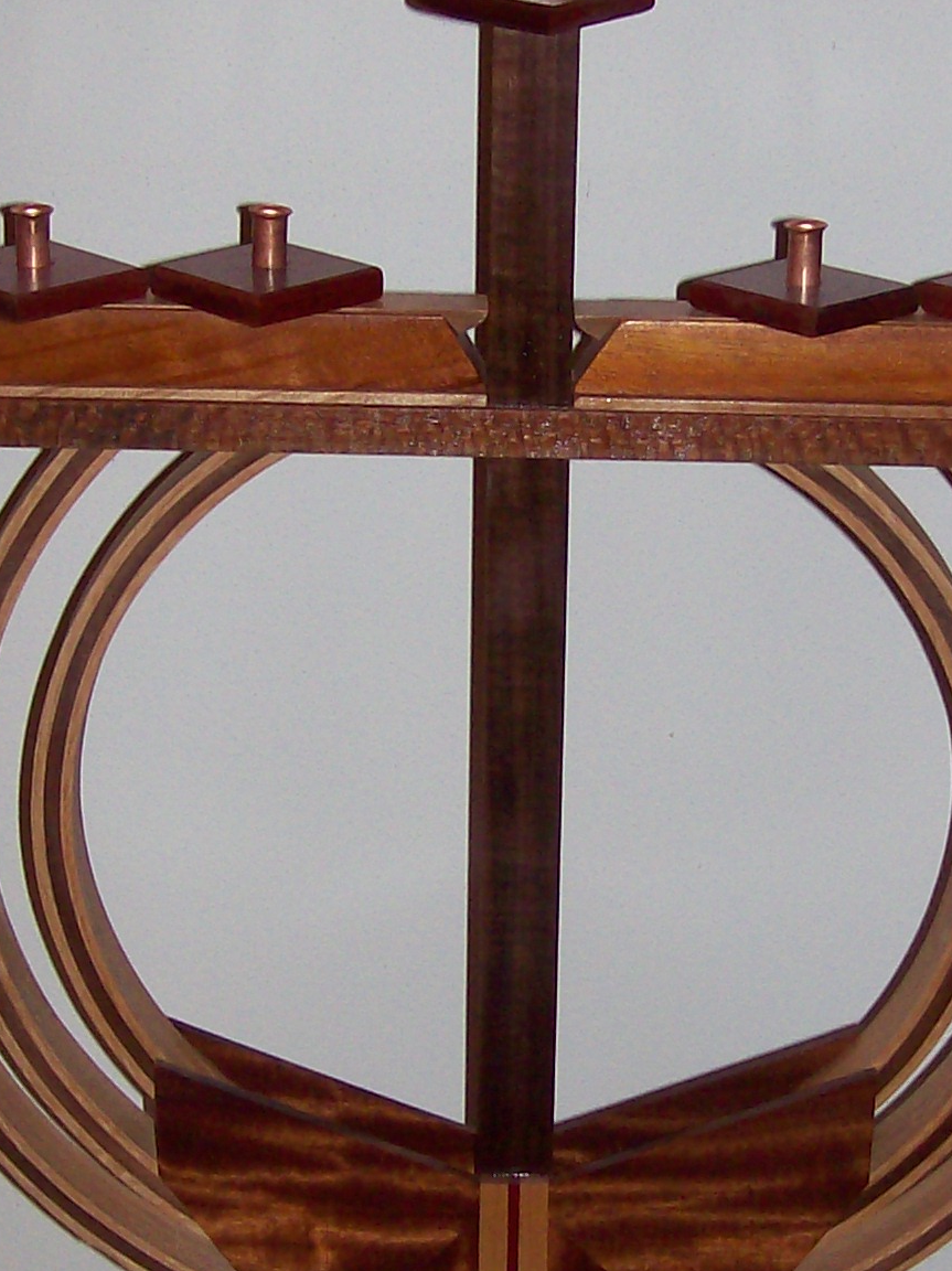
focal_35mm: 89
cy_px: 543
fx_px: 3266
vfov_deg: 22.0
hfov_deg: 16.6
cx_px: 616
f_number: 2.7
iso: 80
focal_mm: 6
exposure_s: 1/64
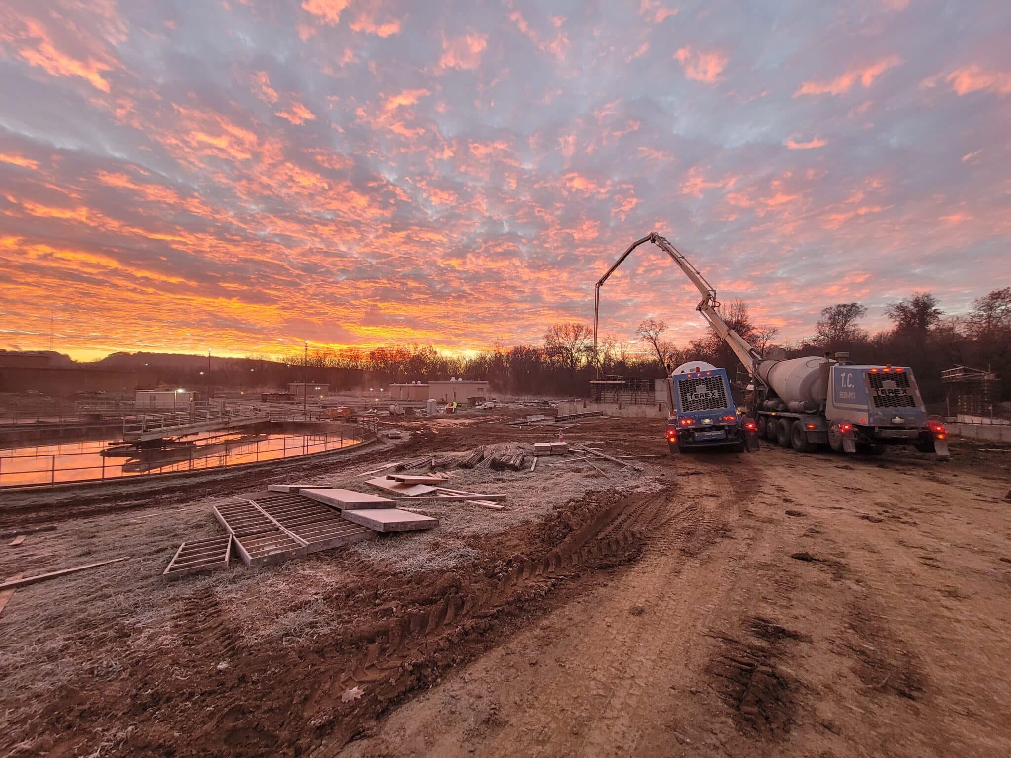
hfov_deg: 106.2
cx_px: 506
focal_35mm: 13
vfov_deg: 89.9
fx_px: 380
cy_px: 379
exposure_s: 1/59
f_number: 2.2
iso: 125
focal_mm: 1.74
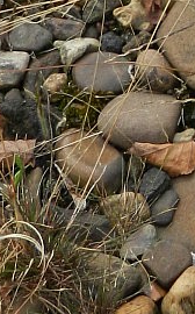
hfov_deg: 8.1
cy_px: -272
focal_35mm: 151
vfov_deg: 12.5
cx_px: 431
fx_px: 1288
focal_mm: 5.6
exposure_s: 1/500
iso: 160
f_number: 3.7
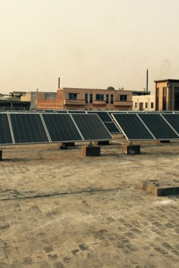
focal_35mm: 48
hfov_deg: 27.4
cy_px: 96
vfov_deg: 40.7
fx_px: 358
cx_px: 151
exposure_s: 1/860
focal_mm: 4.15
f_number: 2.2
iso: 32
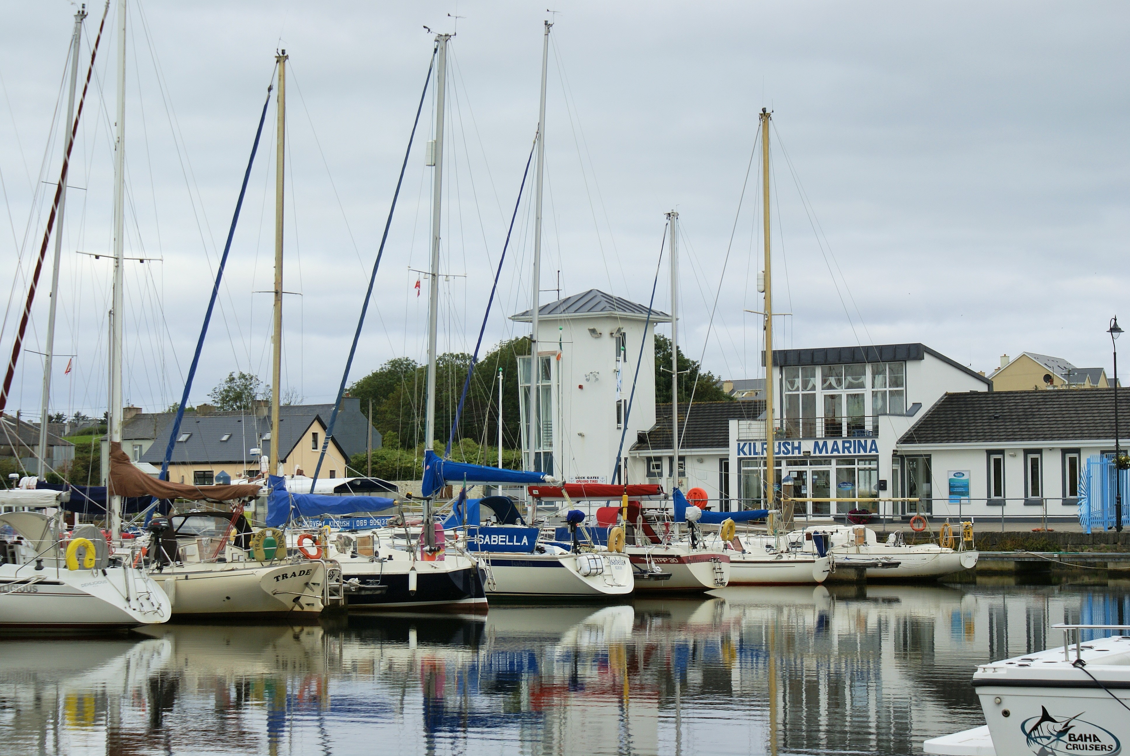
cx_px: 565
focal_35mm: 75
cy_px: 378
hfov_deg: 27.0
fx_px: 2357
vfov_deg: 18.2
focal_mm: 50
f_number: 6.3
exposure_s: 1/125
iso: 100
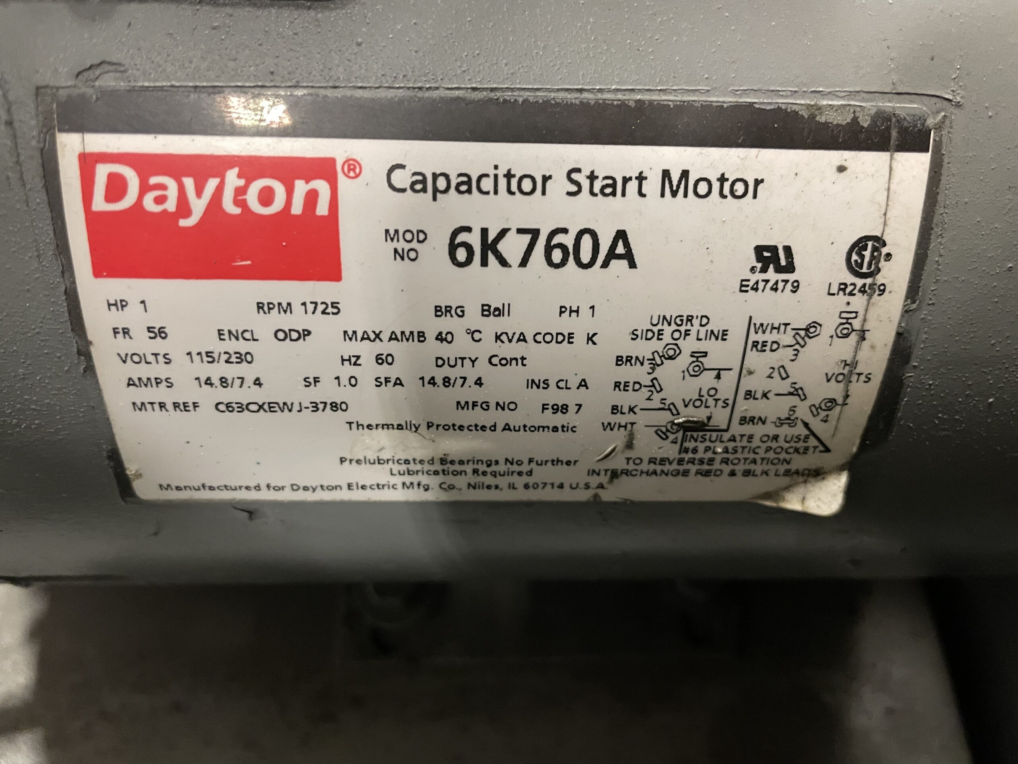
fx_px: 765
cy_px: 382
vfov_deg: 53.1
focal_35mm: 26
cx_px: 509
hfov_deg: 67.3
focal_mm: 4.2
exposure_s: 1/40
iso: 500
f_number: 1.6
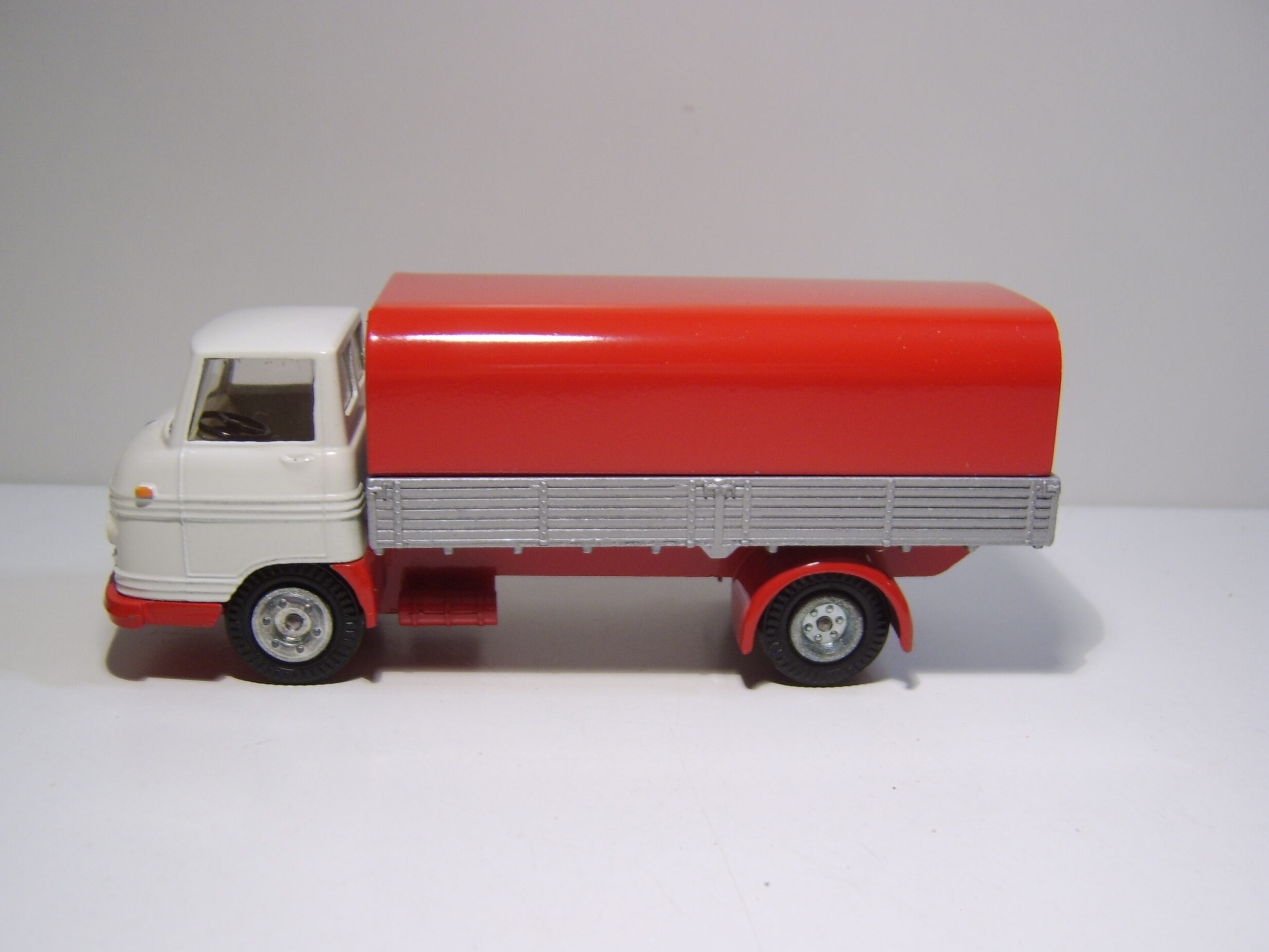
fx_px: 1173
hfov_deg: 56.8
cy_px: 471
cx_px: 624
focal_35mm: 32
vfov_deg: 44.2
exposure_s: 1/19
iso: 71
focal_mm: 8.13
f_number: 2.7
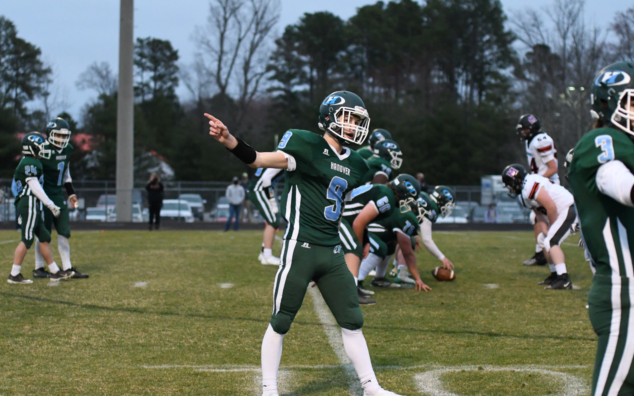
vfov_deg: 12.1
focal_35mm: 108
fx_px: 1866
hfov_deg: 19.3
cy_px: 208
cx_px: 319
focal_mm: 70
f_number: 2.8
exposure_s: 1/2000
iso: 6400
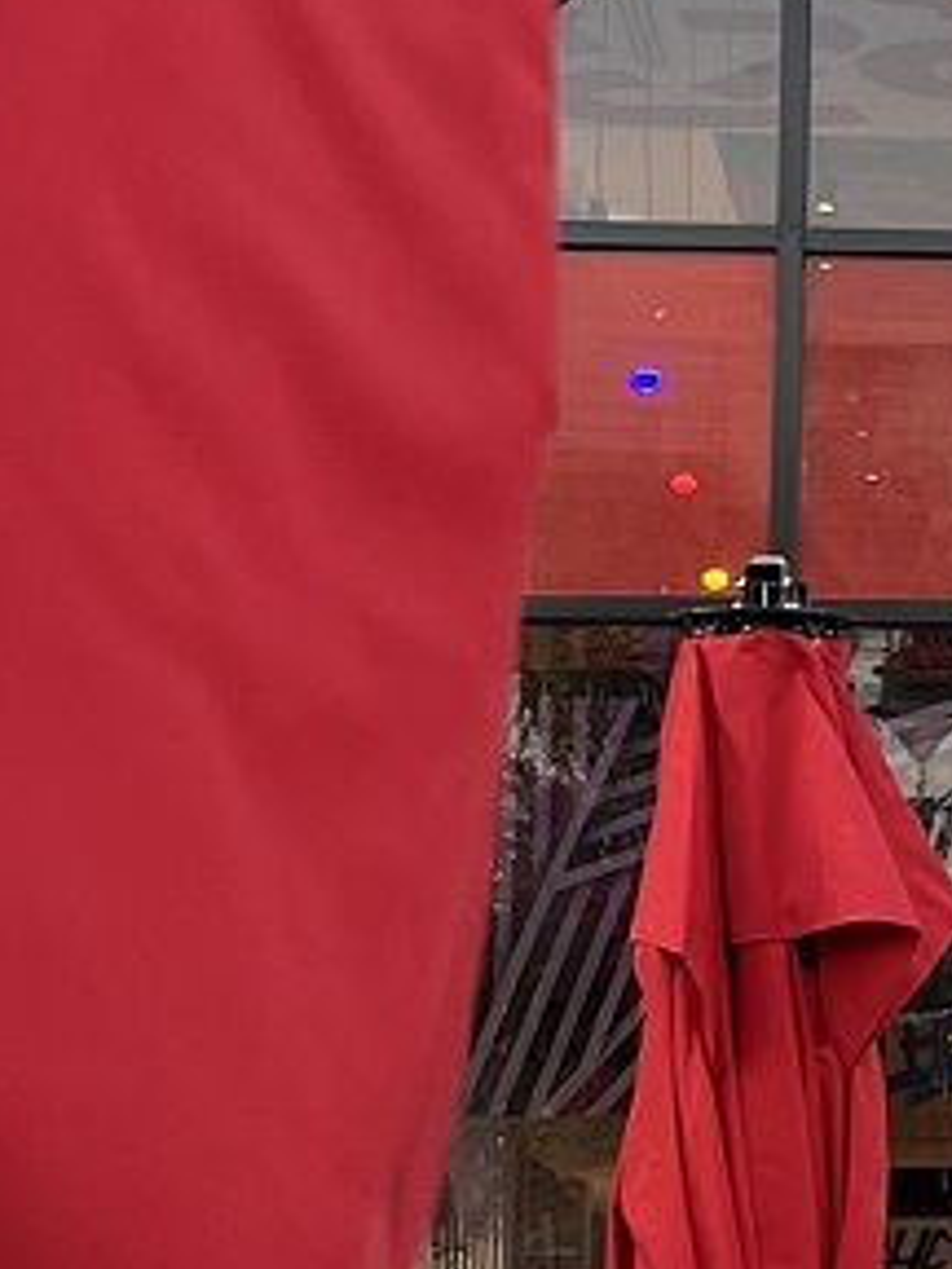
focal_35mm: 143
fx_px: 5244
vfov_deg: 13.8
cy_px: 463
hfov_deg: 9.7
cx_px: 1864
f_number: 1.5
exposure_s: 1/379
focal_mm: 5.7
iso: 50
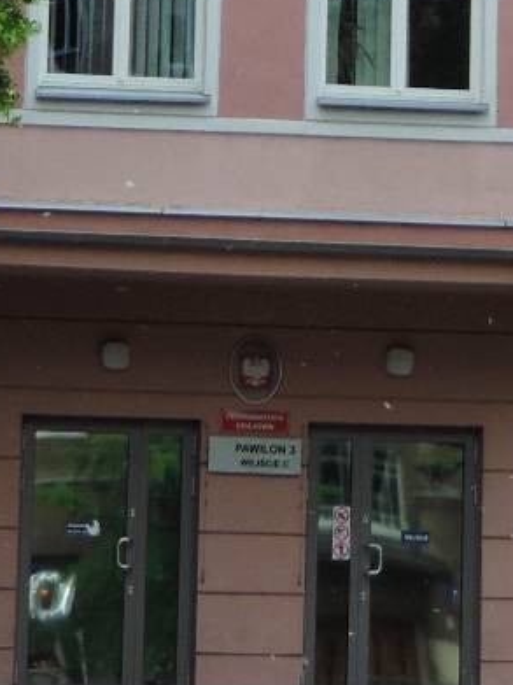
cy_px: -419
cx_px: 275
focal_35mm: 225
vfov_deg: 8.6
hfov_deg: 6.6
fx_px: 4448
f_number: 3.7
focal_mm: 9.8
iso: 80
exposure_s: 1/100
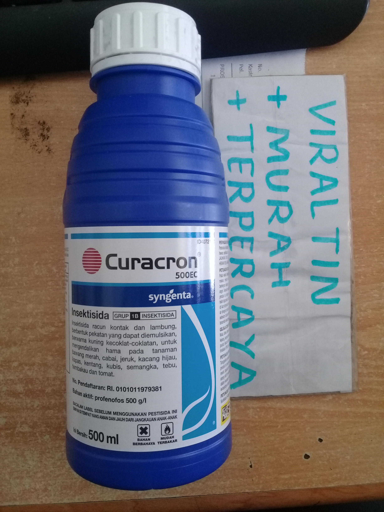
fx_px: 459
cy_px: 256
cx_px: 192
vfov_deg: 58.4
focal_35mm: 31
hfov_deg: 45.4
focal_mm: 3.3
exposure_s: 1/33
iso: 200
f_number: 2.2
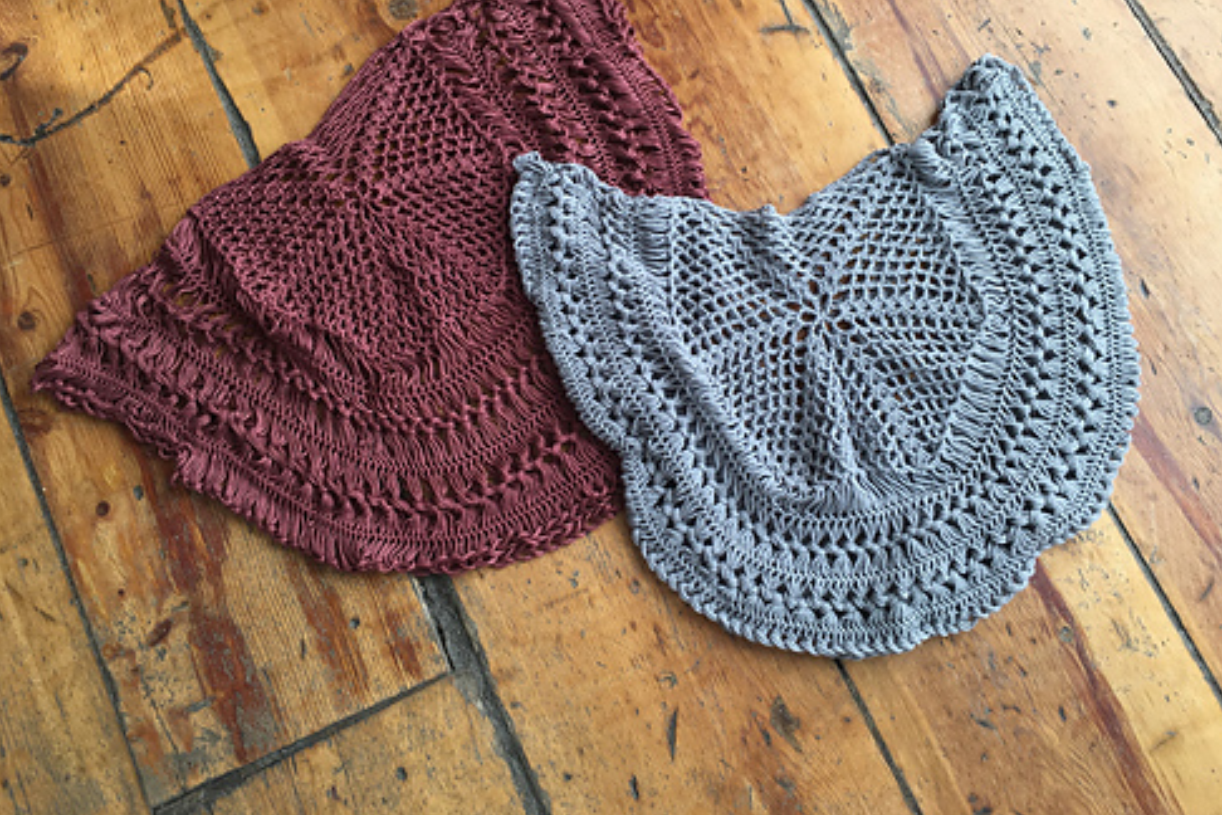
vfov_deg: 42.2
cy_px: 351
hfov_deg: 60.3
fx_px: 1052
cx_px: 621
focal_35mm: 31
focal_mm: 4.15
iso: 25
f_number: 2.2
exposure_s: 1/60
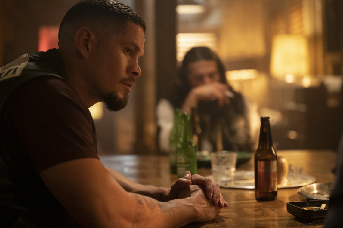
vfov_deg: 18.9
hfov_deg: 28.1
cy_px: 114
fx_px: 685
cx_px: 172
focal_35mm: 72
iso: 5000
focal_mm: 72
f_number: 2.8
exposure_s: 1/100
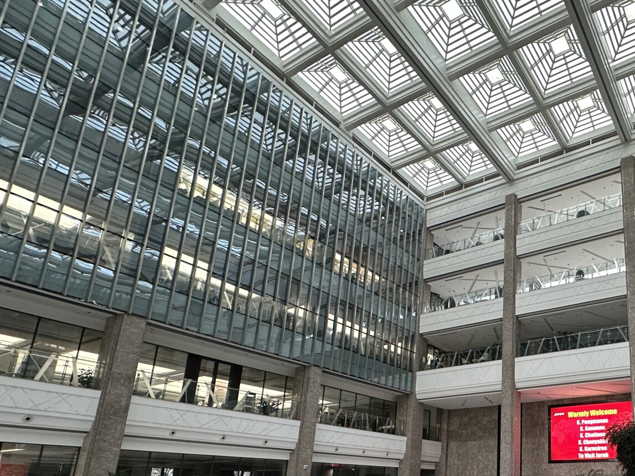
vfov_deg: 51.1
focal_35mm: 25
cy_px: 387
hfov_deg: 61.9
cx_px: 532
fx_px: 459
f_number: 2.2
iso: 320
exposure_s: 1/120
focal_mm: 2.22
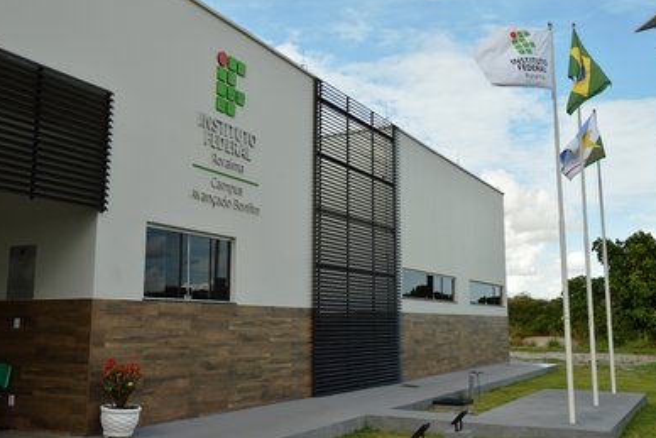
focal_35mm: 37
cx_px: 330
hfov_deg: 51.9
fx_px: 674
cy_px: 217
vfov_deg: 36.0
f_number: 6.3
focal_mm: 24
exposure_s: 1/400
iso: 140
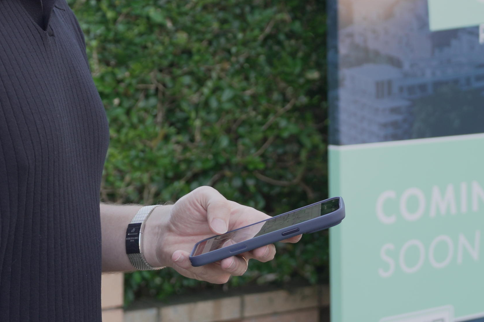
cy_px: 0
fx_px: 1250
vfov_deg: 14.5
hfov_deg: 21.9
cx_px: 274
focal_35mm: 93
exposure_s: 1/160
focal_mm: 31
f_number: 2.8
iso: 125
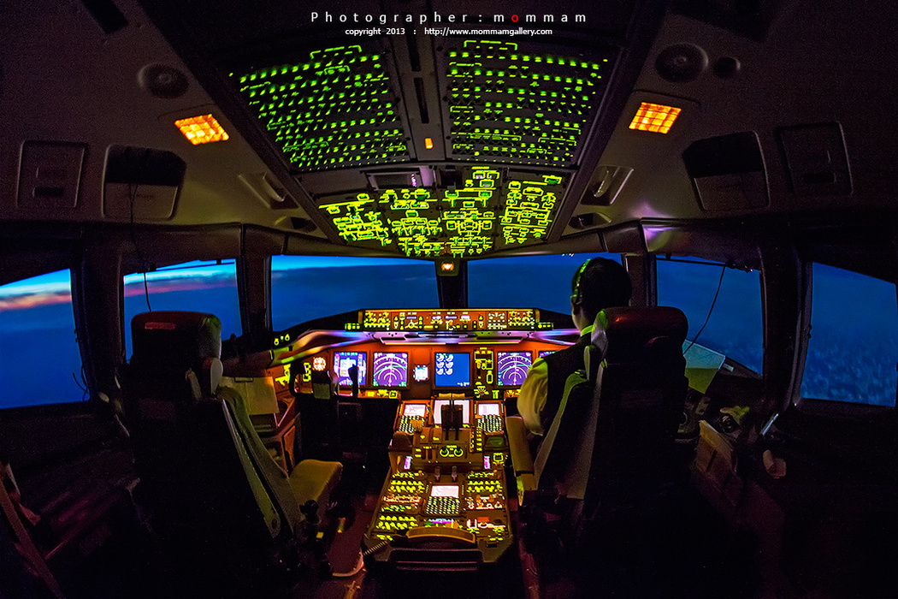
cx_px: 449
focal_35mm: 16
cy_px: 300
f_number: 8
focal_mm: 16
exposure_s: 2.5
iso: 1600
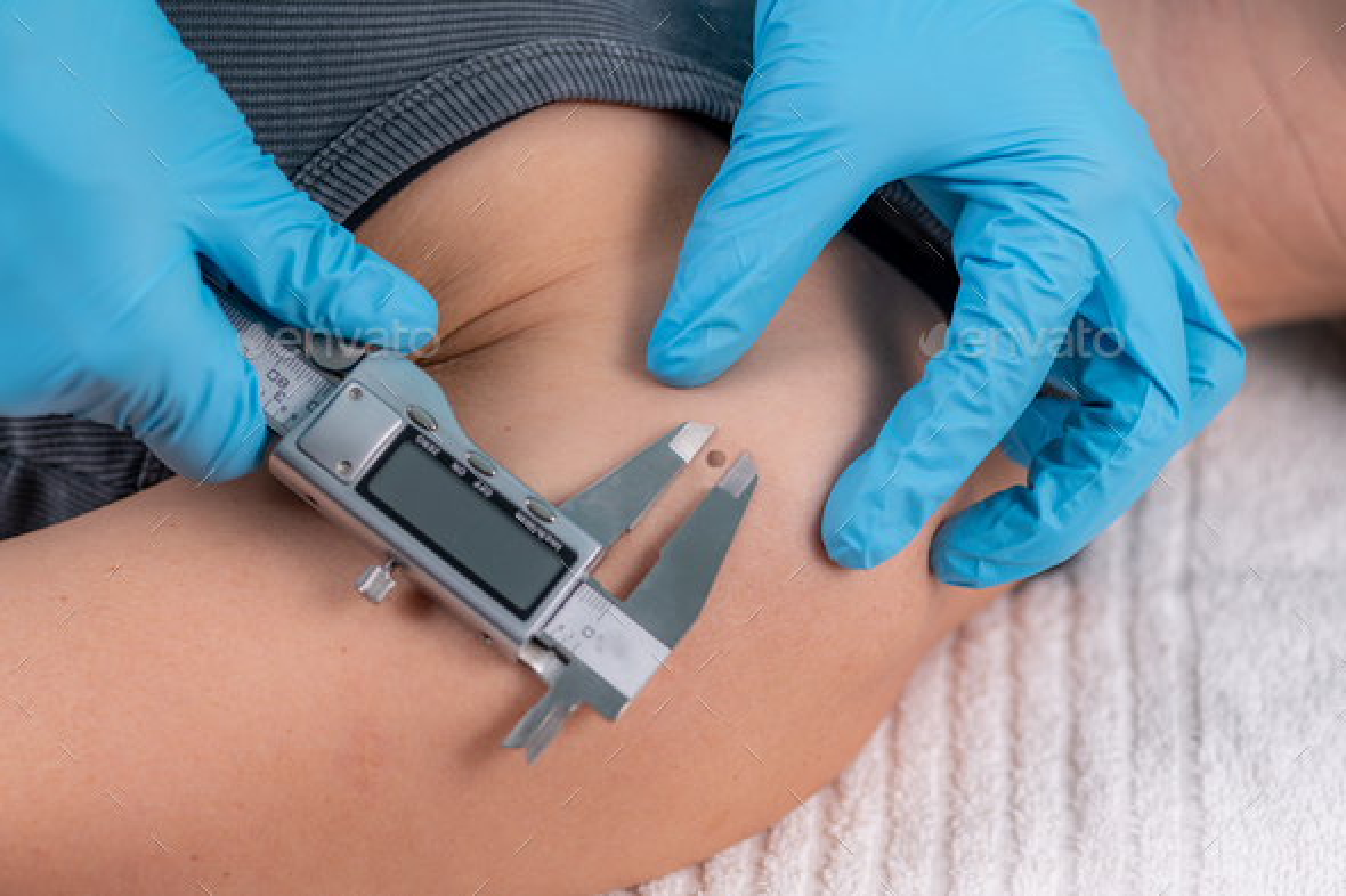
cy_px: 448
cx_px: 673
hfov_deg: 19.5
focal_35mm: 105
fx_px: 3925
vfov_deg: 13.0
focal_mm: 105
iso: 64
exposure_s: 1/200
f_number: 5
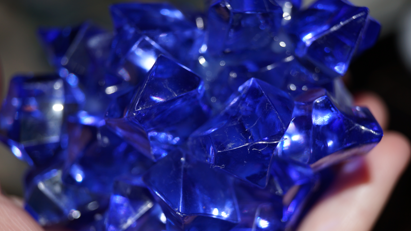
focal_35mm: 71
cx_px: 207
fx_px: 774
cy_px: 134
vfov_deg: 17.0
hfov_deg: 29.7
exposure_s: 1/60
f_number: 5.6
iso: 125
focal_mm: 45
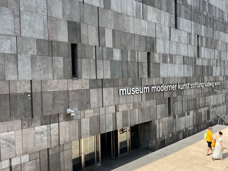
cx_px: 120
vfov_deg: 44.2
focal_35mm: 32
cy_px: 86
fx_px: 211
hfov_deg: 56.8
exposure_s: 1/1724
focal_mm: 5.7
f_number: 1.5
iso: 50
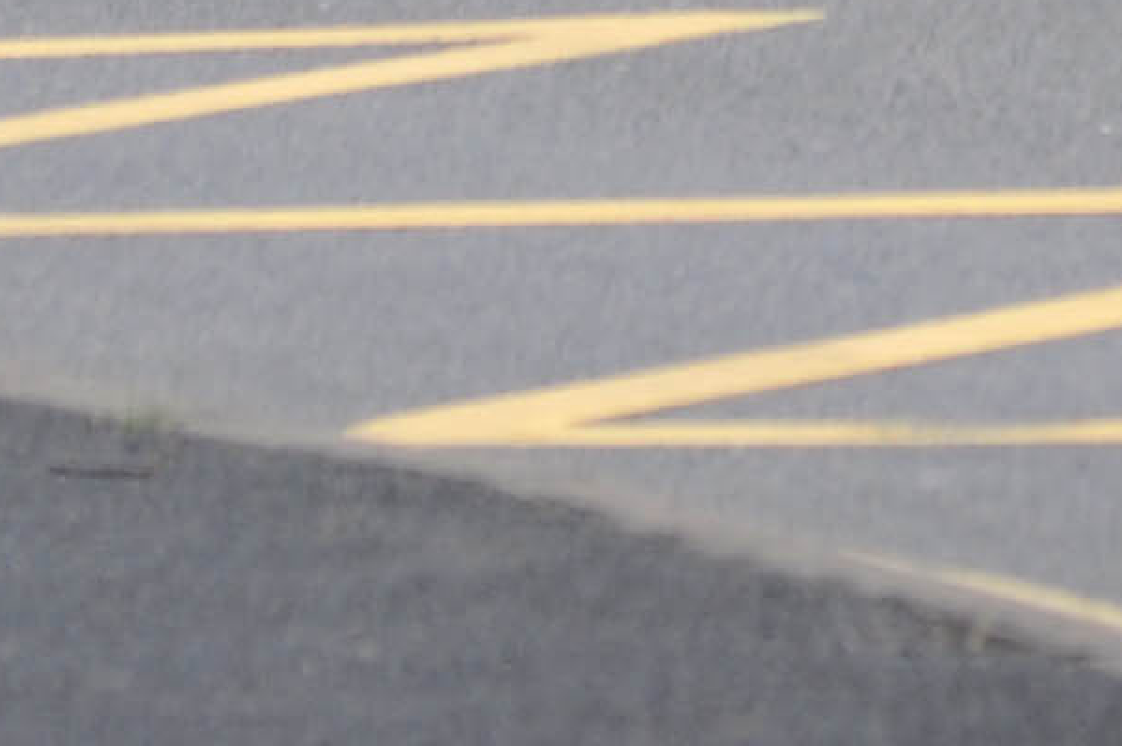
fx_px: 42767
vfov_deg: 1.0
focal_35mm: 1373
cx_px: 1863
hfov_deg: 1.5
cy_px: -1614
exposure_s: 1/320
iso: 400
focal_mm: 195
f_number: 9
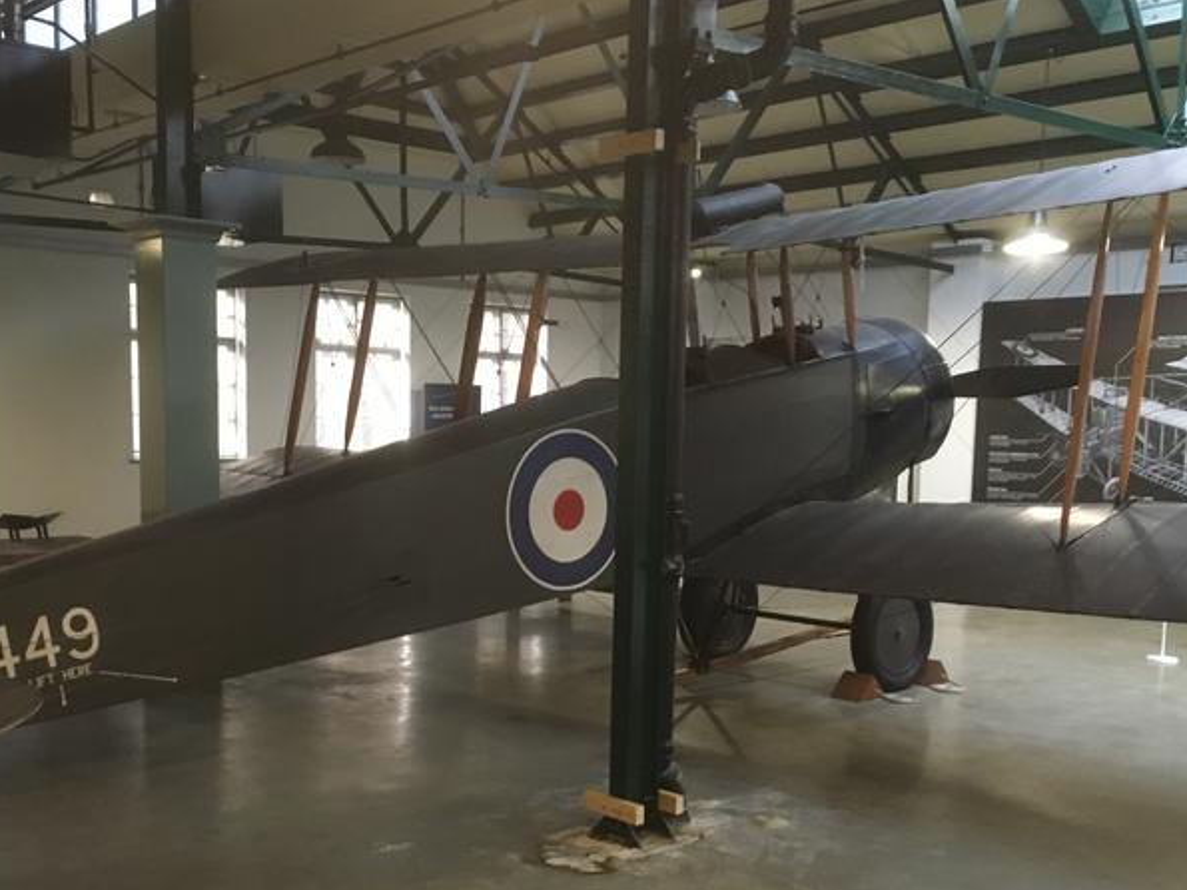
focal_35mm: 39
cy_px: 563
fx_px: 1337
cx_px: 555
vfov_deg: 36.6
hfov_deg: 47.8
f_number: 2.2
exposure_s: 1/17
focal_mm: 4.15
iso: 250
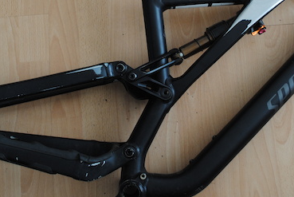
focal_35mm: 65
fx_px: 531
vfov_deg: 20.7
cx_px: 148
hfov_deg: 30.9
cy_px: 34
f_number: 3.8
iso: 200
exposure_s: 1/50
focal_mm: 20
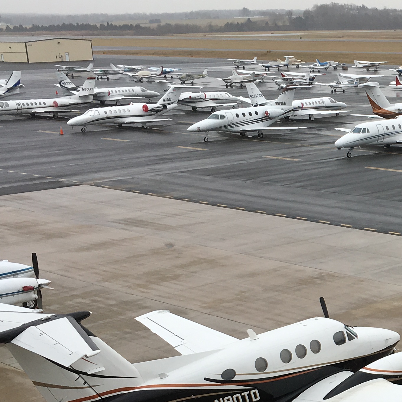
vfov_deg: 22.3
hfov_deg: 21.0
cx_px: 496
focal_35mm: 76
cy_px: 344
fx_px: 999
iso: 25
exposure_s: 1/311
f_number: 2.2
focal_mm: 4.15
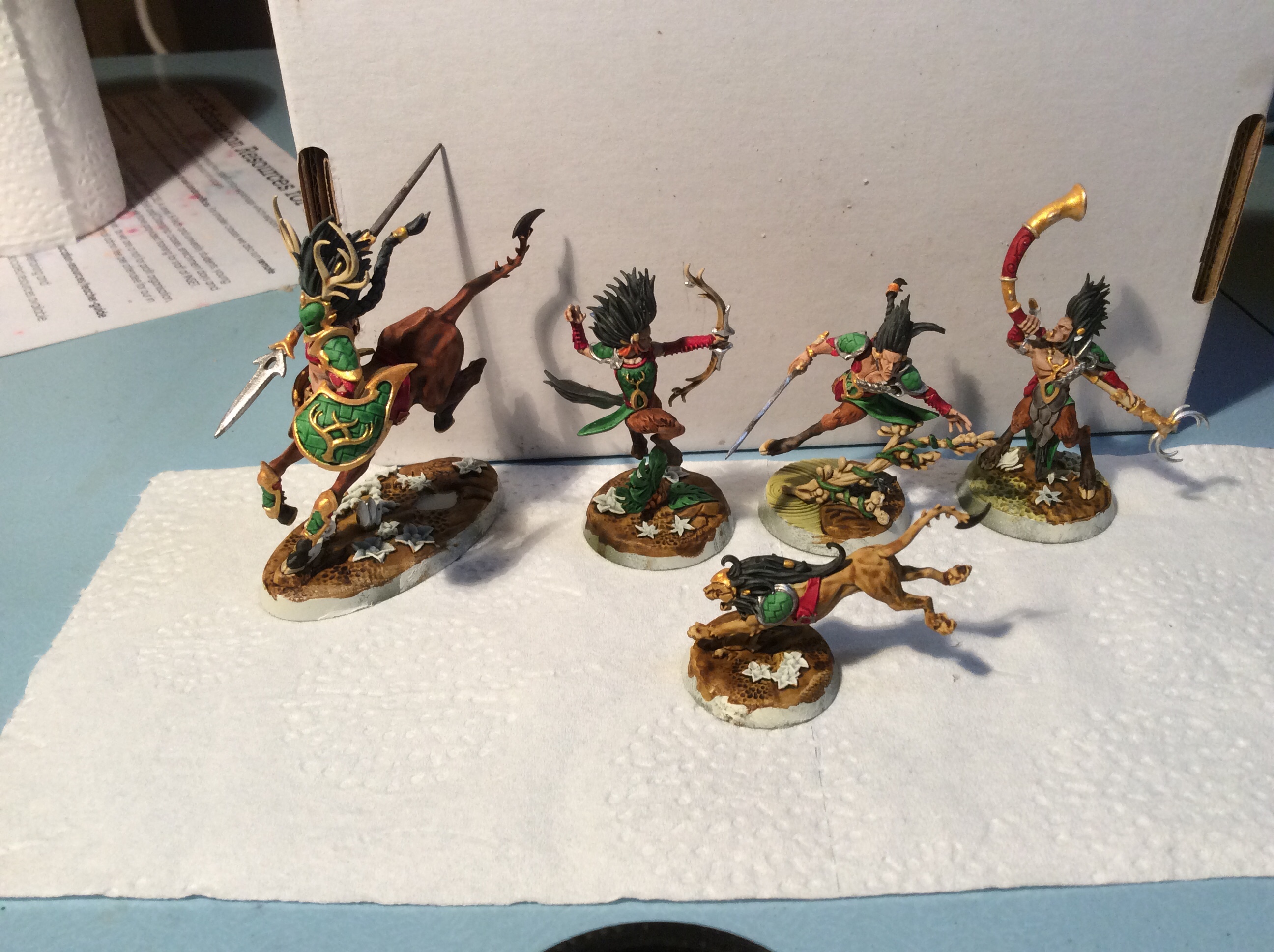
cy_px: 476
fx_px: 1176
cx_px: 637
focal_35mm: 32
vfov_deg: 44.1
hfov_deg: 56.9
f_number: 2.4
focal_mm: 3.3
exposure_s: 1/25
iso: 64
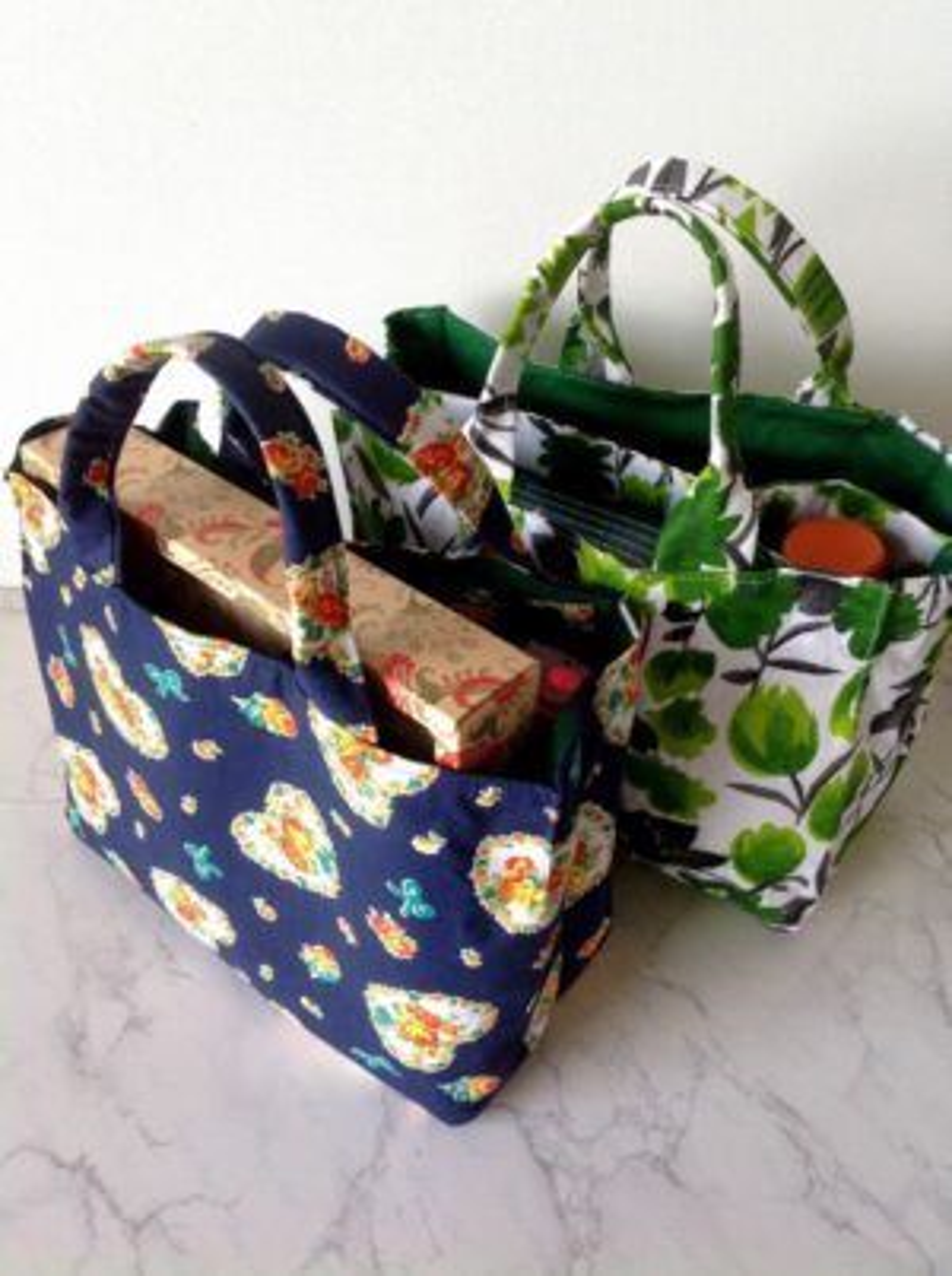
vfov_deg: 52.7
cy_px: 638
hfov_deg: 40.6
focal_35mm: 35
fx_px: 1288
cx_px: 476
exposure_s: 1/60
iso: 50
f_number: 2.4
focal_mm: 4.28
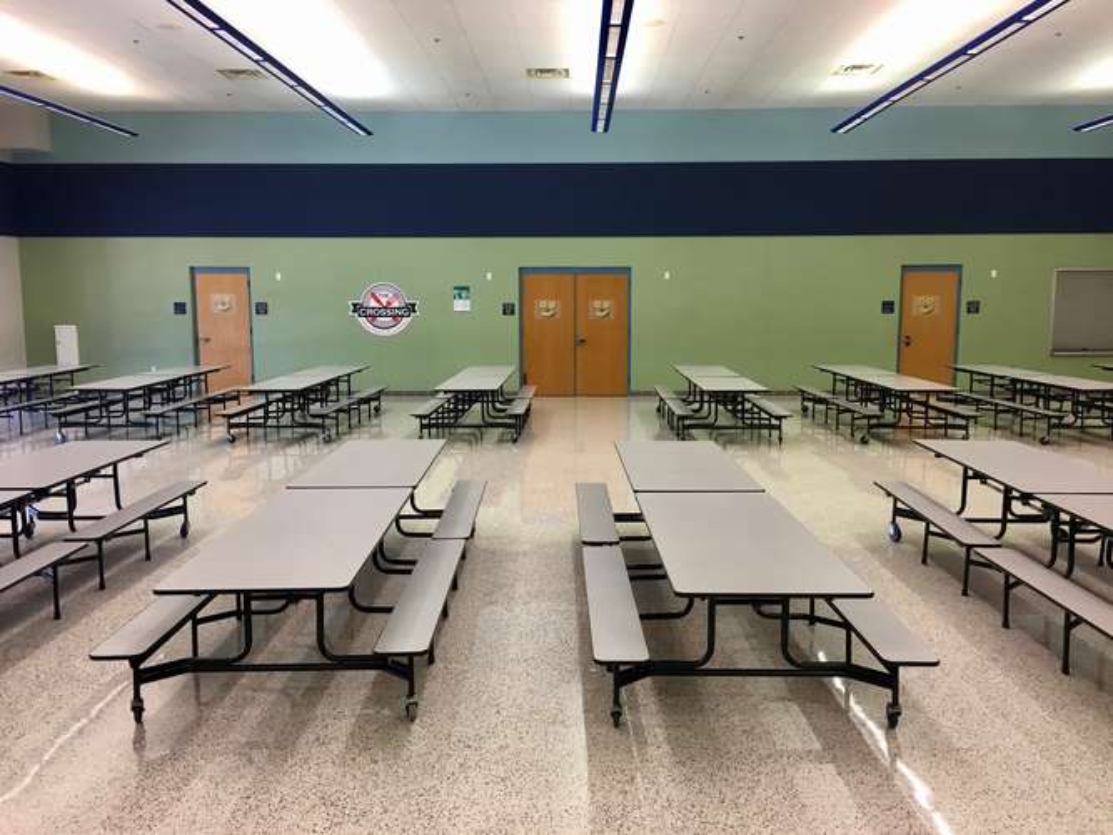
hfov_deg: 61.7
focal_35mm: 29
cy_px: 418
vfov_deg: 48.2
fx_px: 932
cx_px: 556
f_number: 2.2
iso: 50
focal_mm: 4.15
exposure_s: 1/30
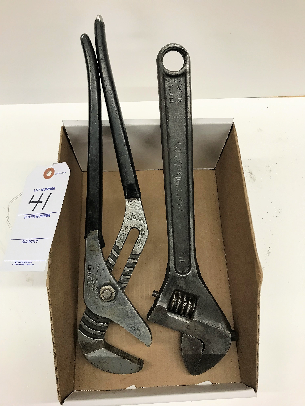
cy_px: 203
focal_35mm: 28
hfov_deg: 49.7
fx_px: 329
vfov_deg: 63.4
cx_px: 152
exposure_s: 1/30
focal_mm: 3.99
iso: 32
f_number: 1.8
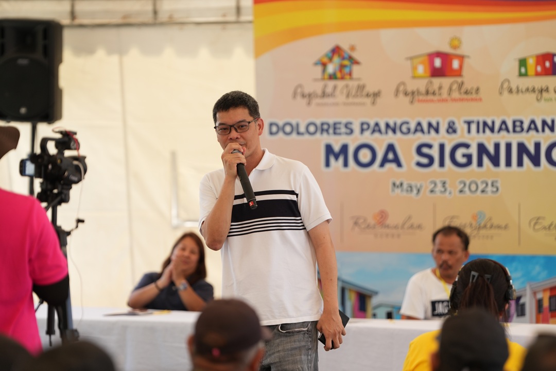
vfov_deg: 8.2
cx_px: 278
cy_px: 186
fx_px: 2594
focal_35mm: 168
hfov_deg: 12.2
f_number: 3.2
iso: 320
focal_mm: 168
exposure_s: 1/500
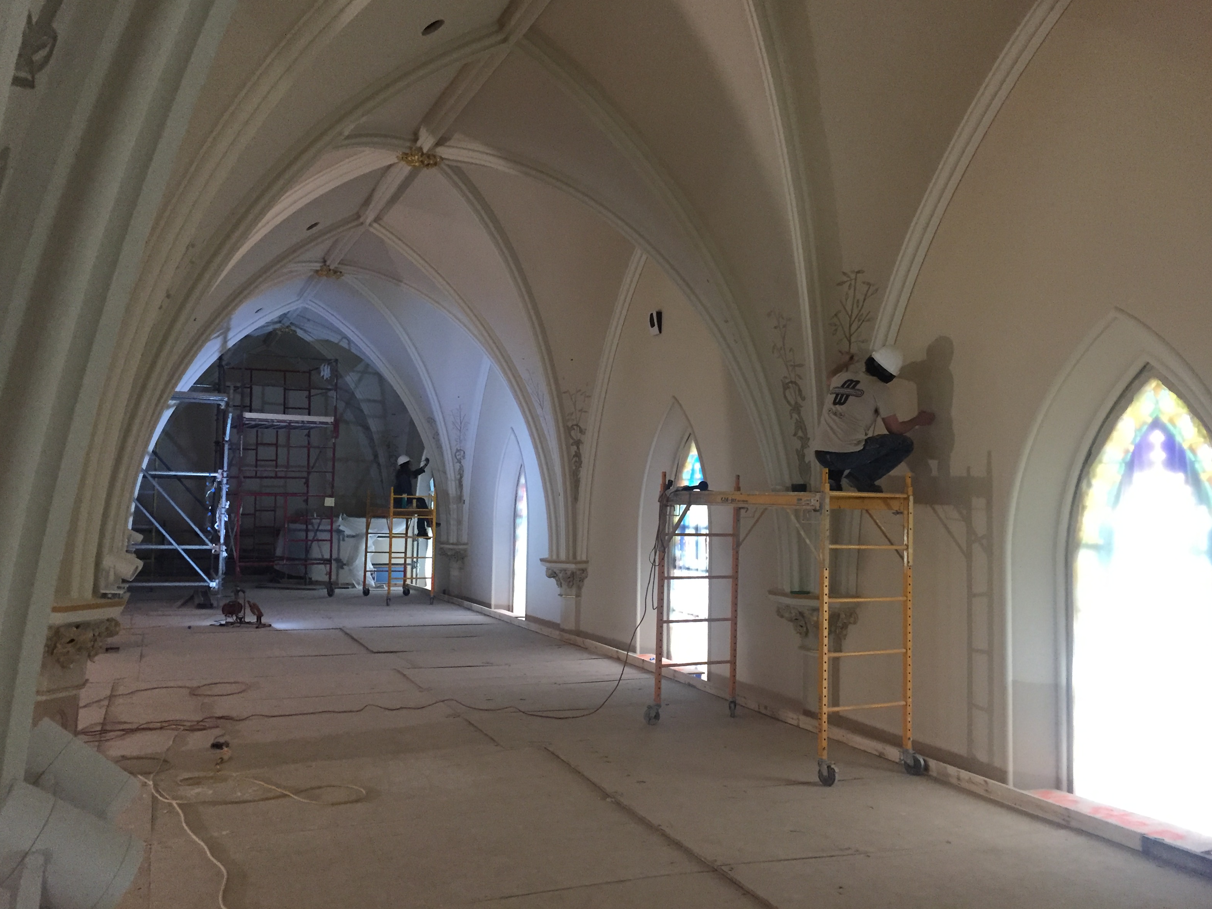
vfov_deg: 46.8
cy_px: 446
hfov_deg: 60.0
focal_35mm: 30
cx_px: 616
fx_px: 1050
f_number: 2.2
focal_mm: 4.15
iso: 250
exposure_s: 1/30
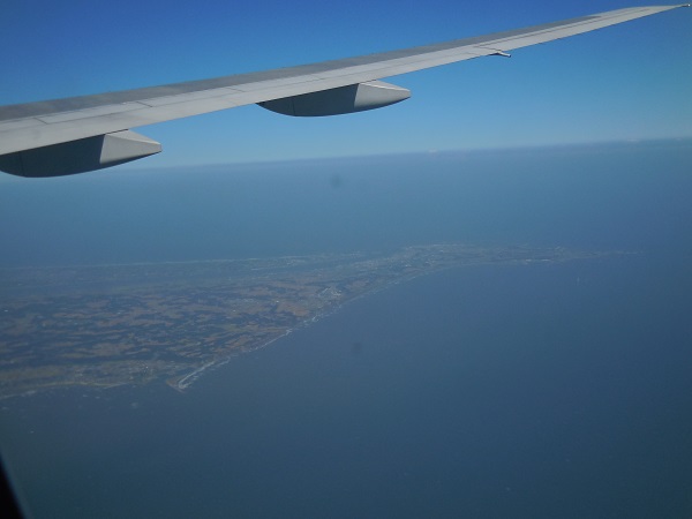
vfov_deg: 32.2
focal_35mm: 45
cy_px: 260
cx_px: 346
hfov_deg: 42.1
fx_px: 900
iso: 125
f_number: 4.2
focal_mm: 8.1
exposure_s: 1/2000
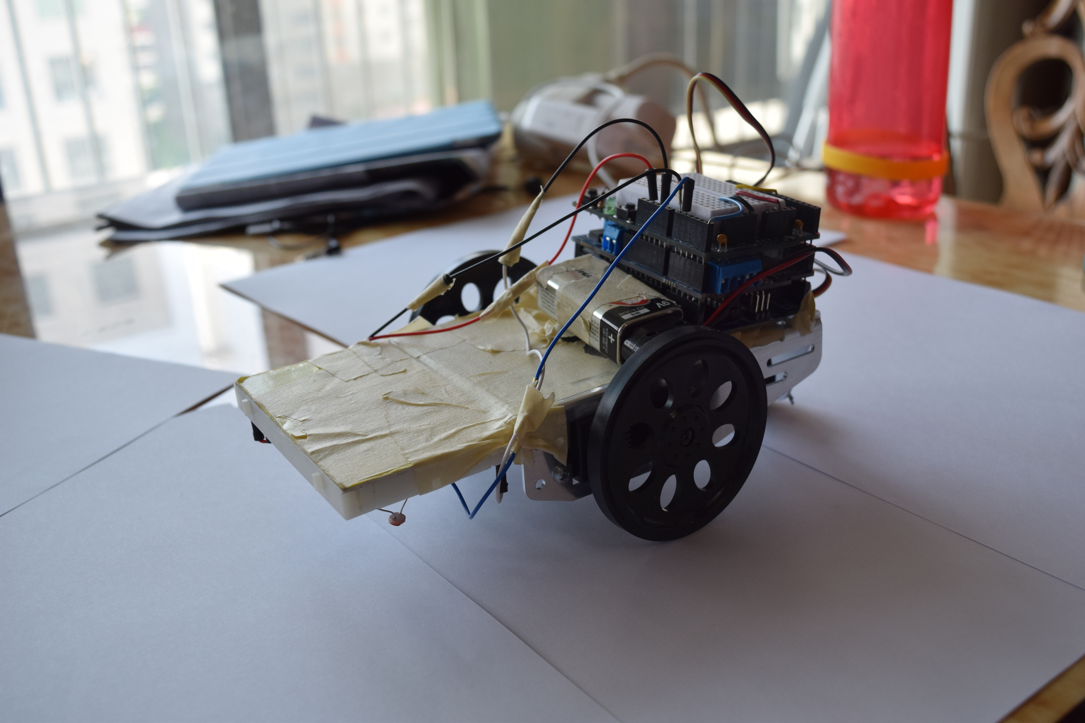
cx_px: 542
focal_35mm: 36
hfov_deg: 53.1
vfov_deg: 36.9
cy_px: 362
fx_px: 1085
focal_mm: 24
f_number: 5.6
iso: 400
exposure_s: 1/125
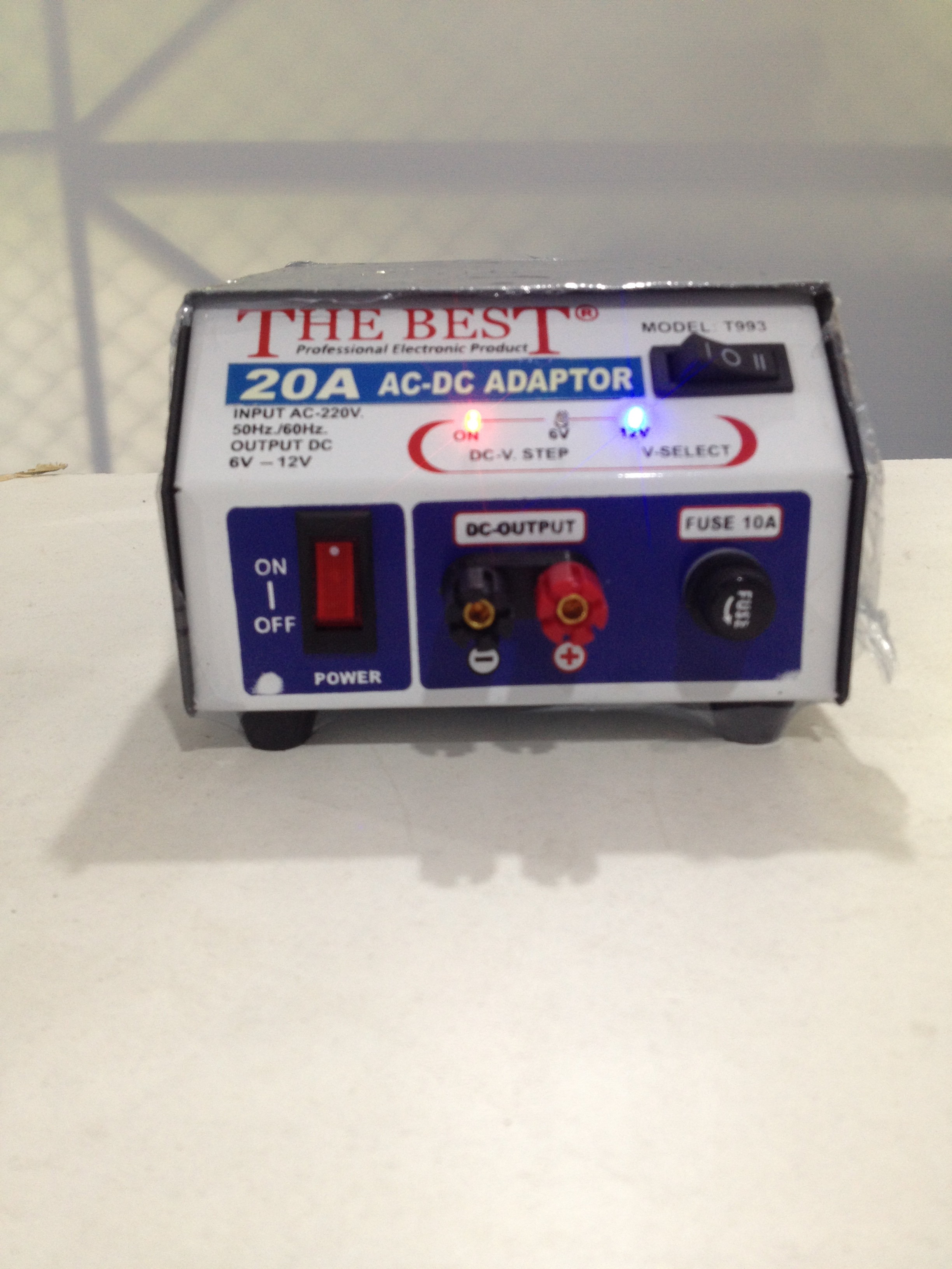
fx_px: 1283
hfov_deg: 40.7
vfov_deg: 52.6
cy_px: 634
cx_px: 476
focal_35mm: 35
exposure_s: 1/20
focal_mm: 4.28
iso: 80
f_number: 2.4
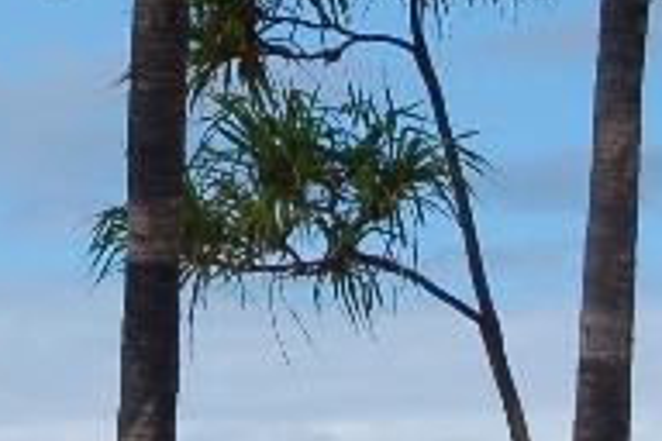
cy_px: -171
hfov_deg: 11.6
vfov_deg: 7.7
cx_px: 10
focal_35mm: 176
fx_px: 3236
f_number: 9
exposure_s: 1/320
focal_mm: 22
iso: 200
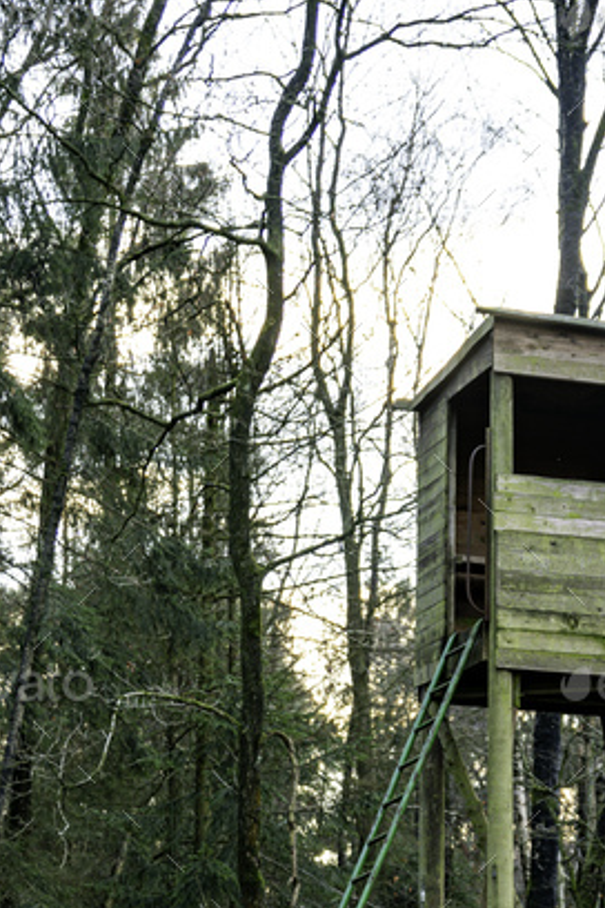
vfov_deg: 19.5
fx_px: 2621
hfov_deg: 13.2
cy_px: 669
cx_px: 320
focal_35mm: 104
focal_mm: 48
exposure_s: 1/60
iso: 100
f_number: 2.8
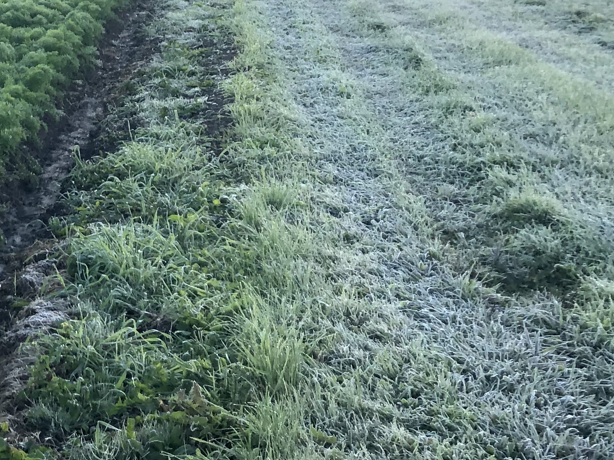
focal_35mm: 81
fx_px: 1436
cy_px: -96
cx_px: -153
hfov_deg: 22.0
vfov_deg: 17.3
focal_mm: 3.99
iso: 20
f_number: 1.8
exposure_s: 1/127
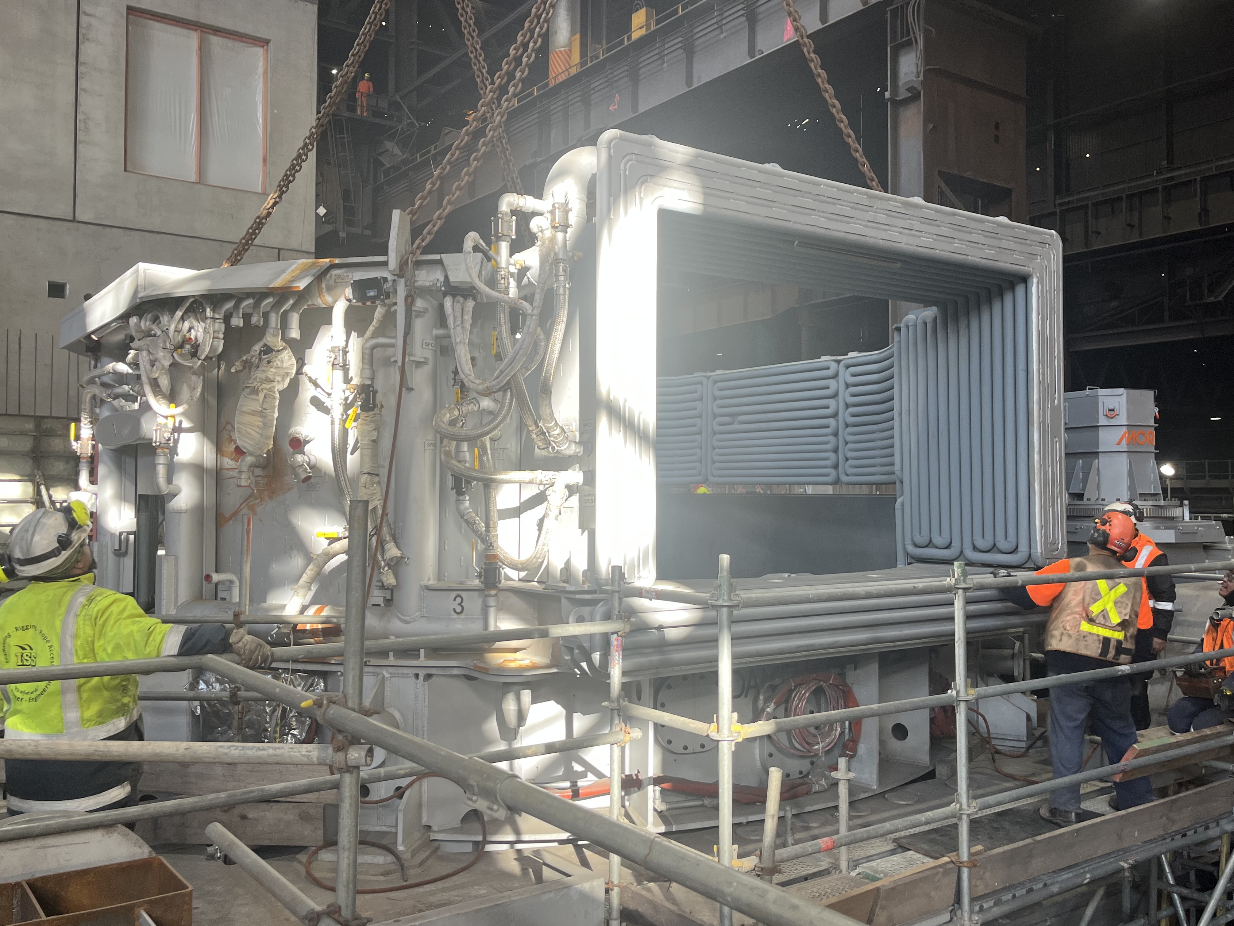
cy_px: 436
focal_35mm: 31
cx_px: 646
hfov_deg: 58.3
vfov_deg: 45.4
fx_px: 1105
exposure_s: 1/121
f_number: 1.6
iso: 50
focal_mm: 5.1
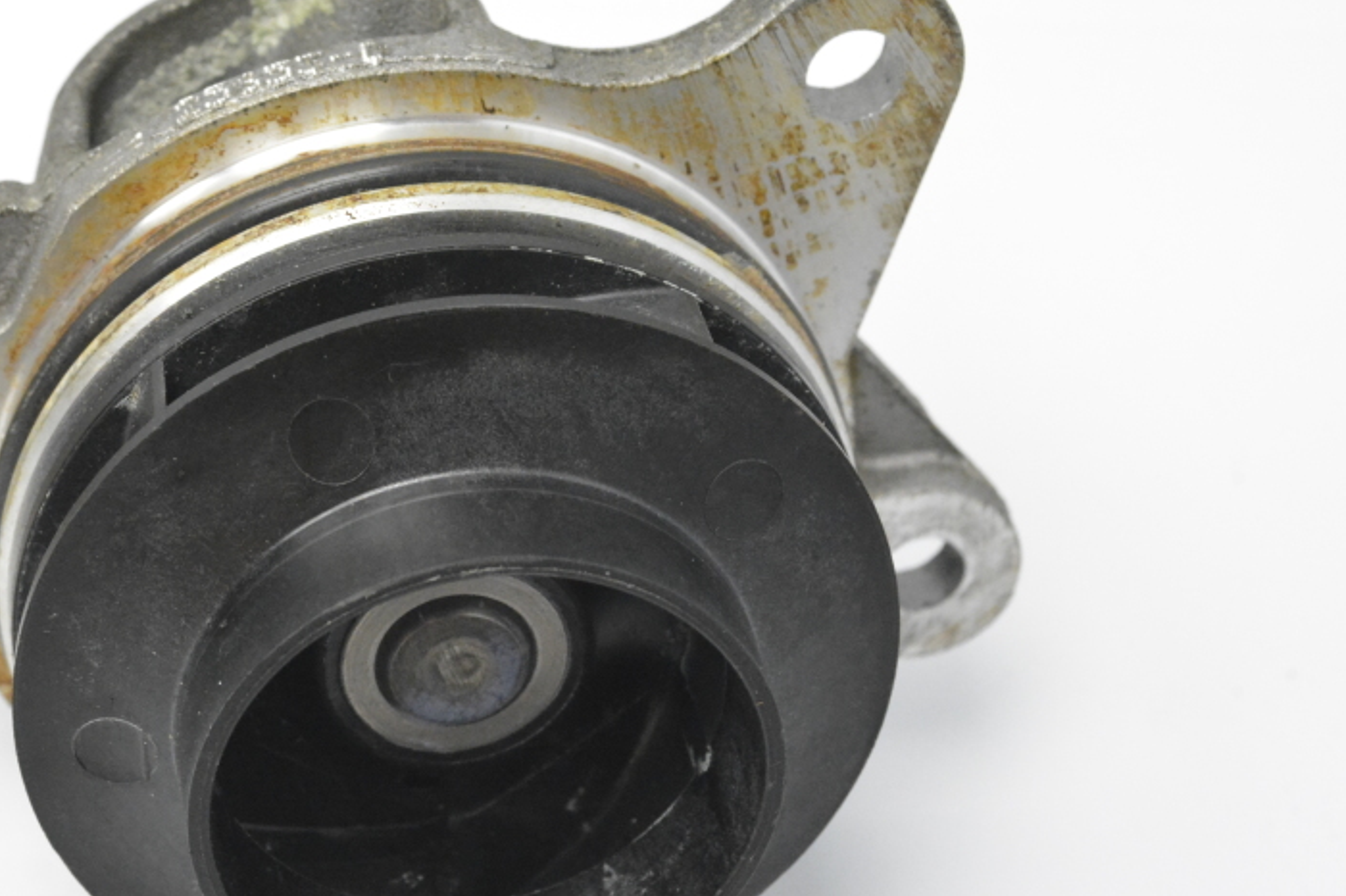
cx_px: 383
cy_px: 402
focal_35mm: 79
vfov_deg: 17.3
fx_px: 2952
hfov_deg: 25.5
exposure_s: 1/320
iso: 6400
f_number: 9
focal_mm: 36
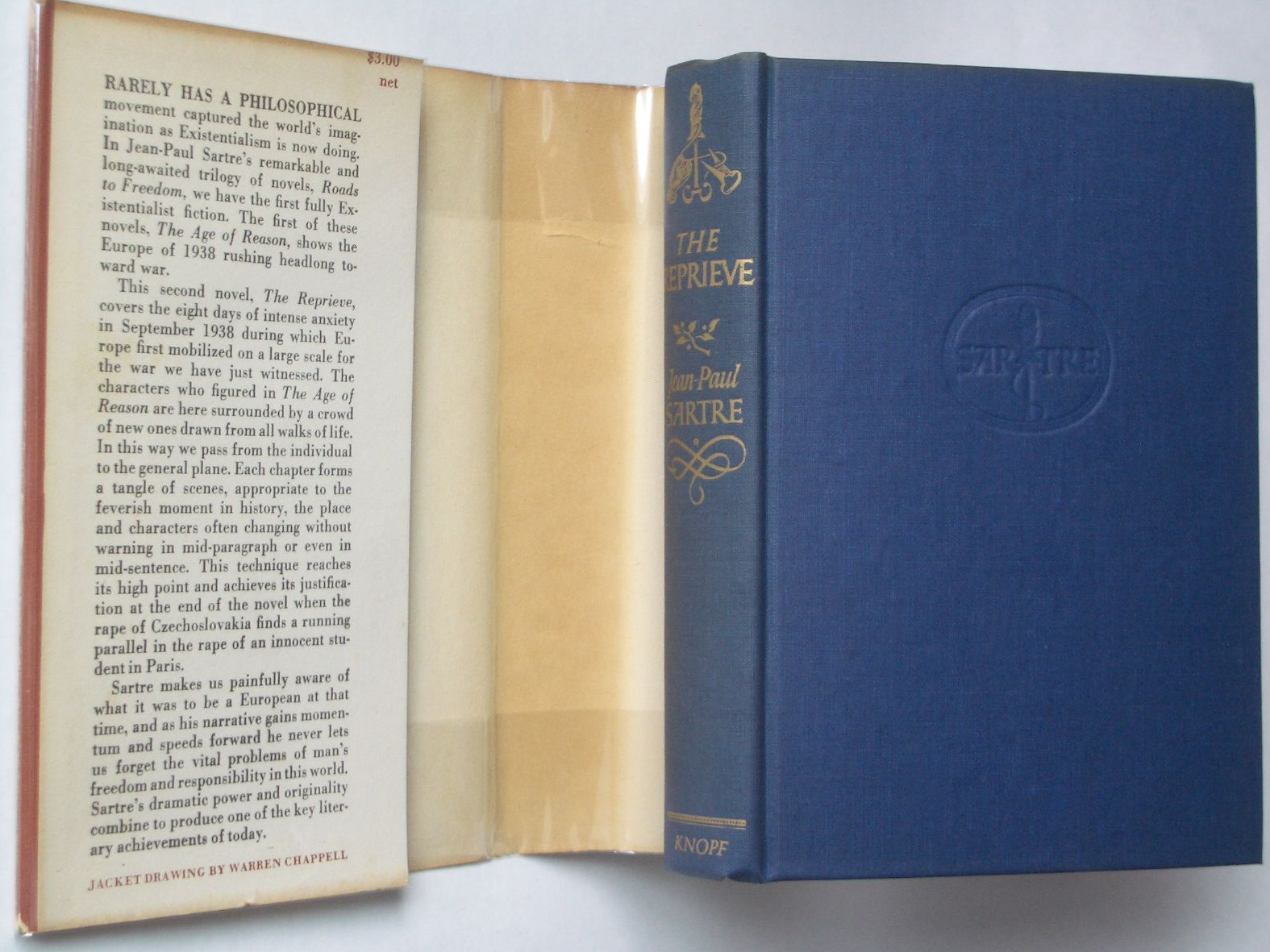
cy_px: 483
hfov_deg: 30.7
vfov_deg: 23.3
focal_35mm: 63
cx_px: 643
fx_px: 2311
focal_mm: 10.2
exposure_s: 1/40
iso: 100
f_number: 3.5
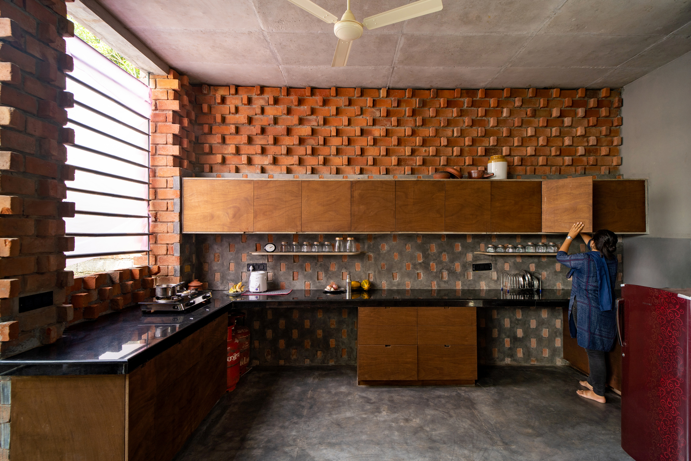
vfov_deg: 67.4
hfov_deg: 90.0
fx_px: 345
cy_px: 230
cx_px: 346
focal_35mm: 18
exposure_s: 1/20
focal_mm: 18
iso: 50
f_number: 4
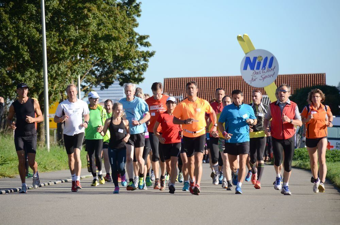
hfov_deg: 6.9
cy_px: 112
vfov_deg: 4.6
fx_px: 2827
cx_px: 170
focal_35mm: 300
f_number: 6.3
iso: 100
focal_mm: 200
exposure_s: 1/250
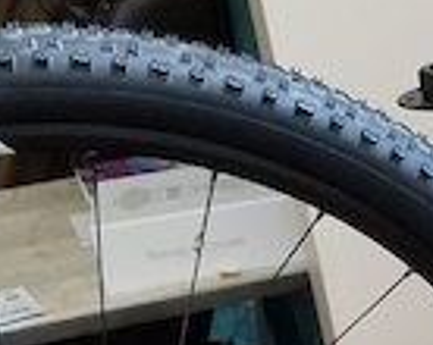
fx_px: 1881
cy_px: 373
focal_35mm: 147
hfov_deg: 11.9
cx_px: 819
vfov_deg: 10.4
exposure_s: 1/15
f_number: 1.7
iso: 200
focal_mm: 4.2
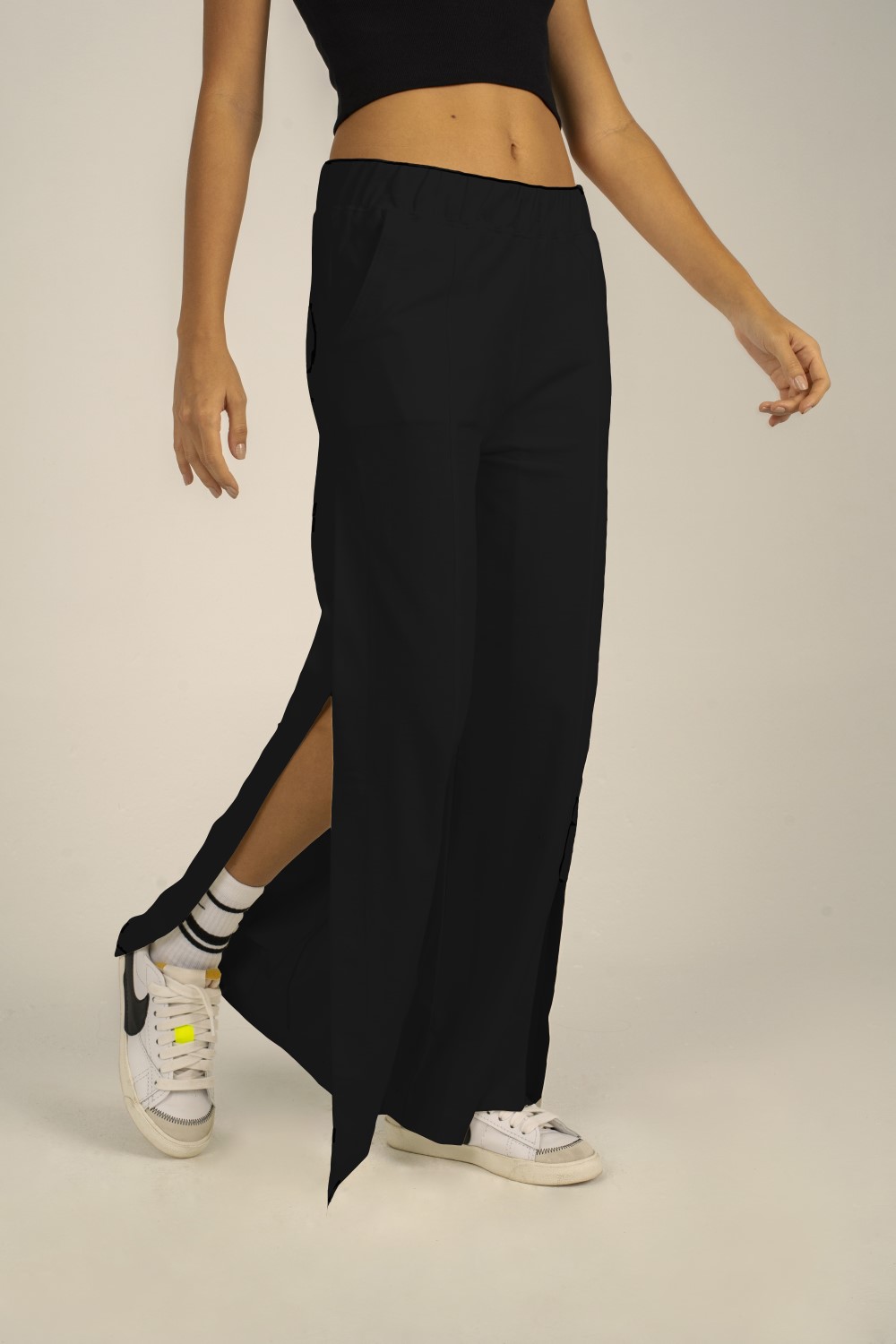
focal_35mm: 50
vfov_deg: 39.6
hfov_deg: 27.0
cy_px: 672
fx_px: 1867
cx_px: 448
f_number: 11
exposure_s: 1/100
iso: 500
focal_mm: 50
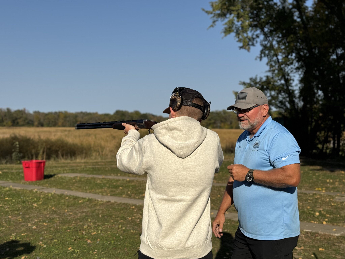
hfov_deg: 39.7
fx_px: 478
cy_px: 130
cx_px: 172
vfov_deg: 30.3
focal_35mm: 48
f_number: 1.78
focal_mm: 6.76
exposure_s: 1/7092
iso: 64
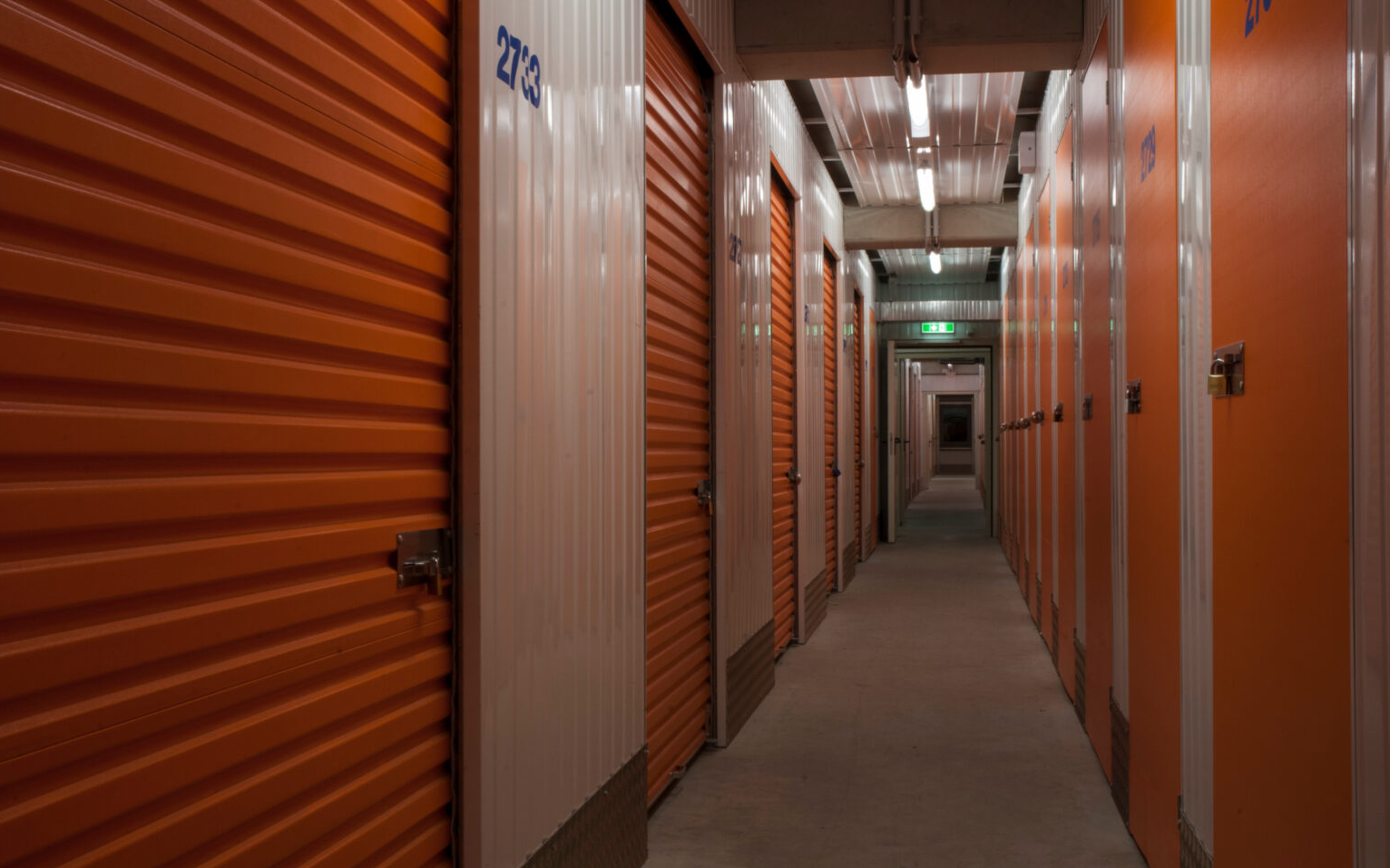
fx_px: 1686
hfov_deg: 44.8
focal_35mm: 45
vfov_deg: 28.9
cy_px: 414
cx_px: 694
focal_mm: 29
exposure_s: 2
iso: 125
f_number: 25
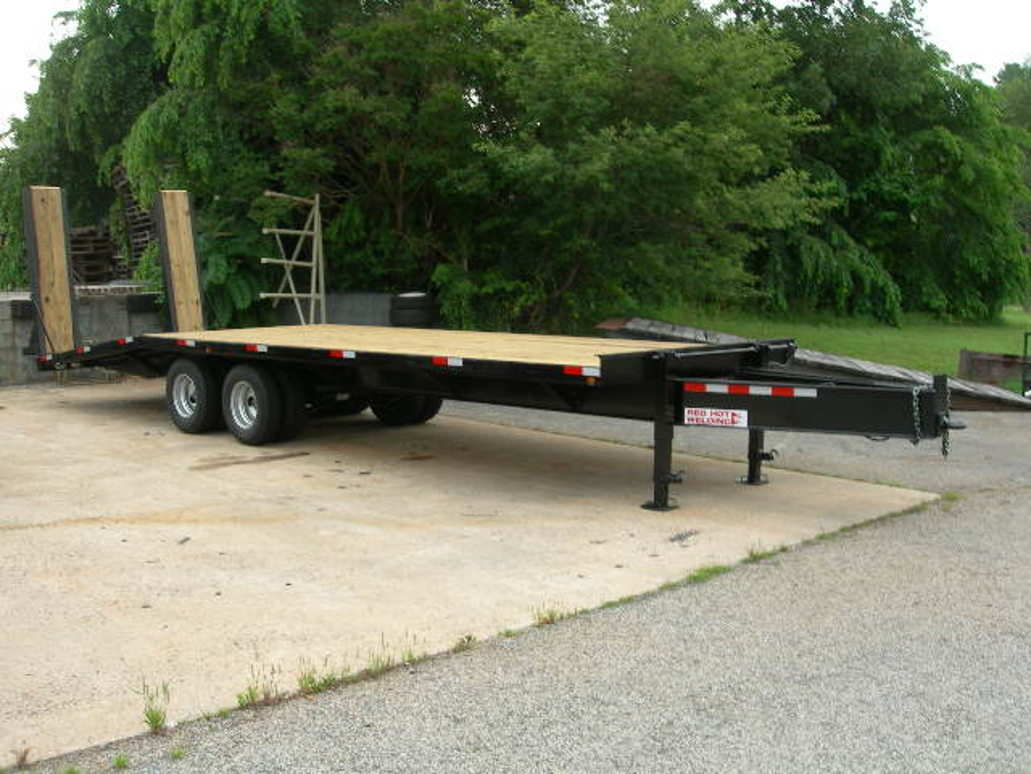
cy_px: 387
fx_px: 1132
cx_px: 516
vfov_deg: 37.7
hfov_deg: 49.0
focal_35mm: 38
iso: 50
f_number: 4.8
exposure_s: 1/43.8
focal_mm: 7.8
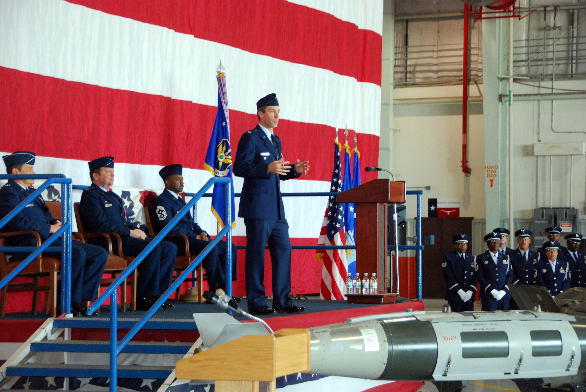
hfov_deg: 20.9
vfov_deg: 14.1
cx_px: 293
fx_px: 1589
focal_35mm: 98
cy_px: 196
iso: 1100
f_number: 5
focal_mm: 65
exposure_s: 1/60
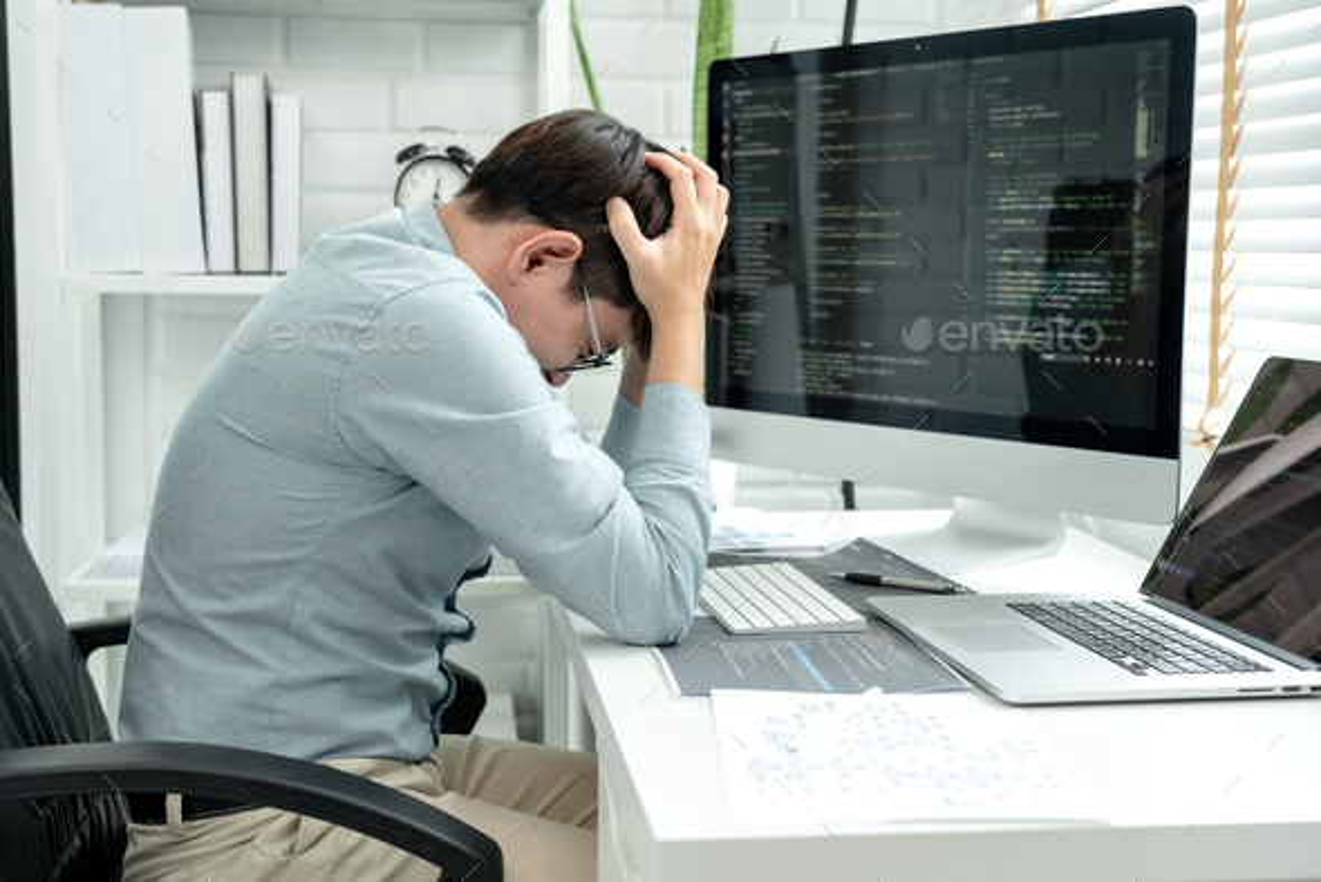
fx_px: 1799
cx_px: 660
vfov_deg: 27.6
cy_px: 441
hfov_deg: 40.3
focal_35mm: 49
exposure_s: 1/100
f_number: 4
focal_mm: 49
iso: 320
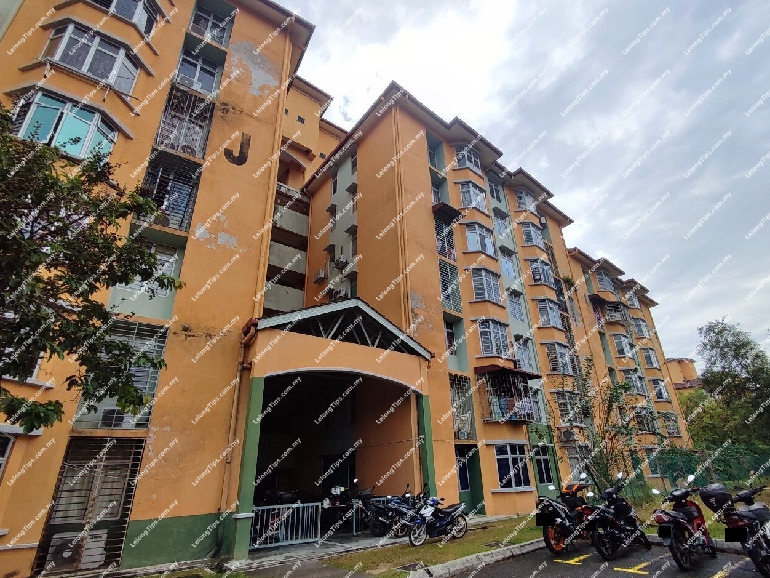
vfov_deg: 78.1
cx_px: 385
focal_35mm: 16
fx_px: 356
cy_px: 289
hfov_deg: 94.5
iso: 50
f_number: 2.2
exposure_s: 1/1600
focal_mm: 1.65
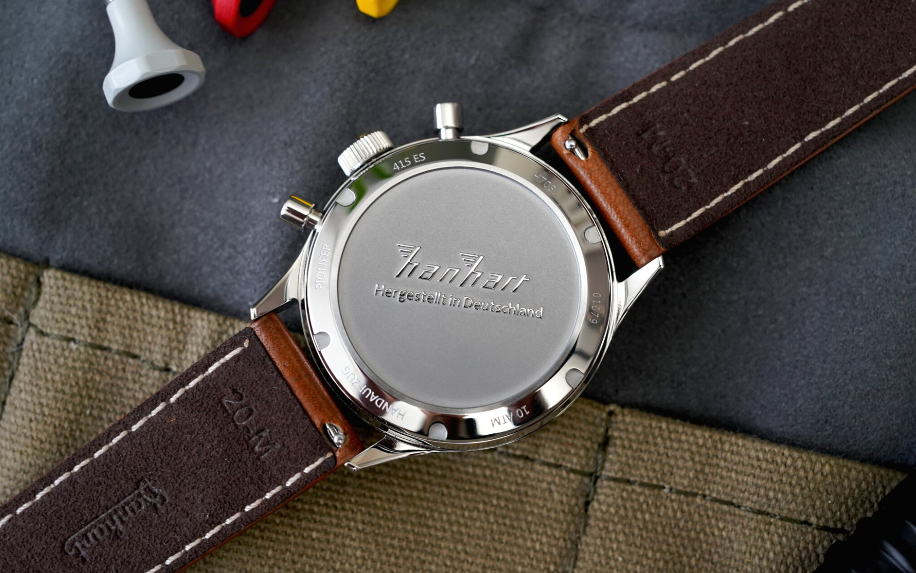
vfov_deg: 35.3
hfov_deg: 54.0
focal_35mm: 36
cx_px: 460
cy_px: 268
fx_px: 899
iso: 2500
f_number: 5.6
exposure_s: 1/15
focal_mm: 35
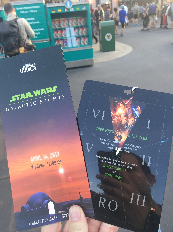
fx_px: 194
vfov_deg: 61.7
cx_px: 86
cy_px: 116
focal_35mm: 29
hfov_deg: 48.1
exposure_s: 1/30
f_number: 2.2
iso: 80
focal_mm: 4.15
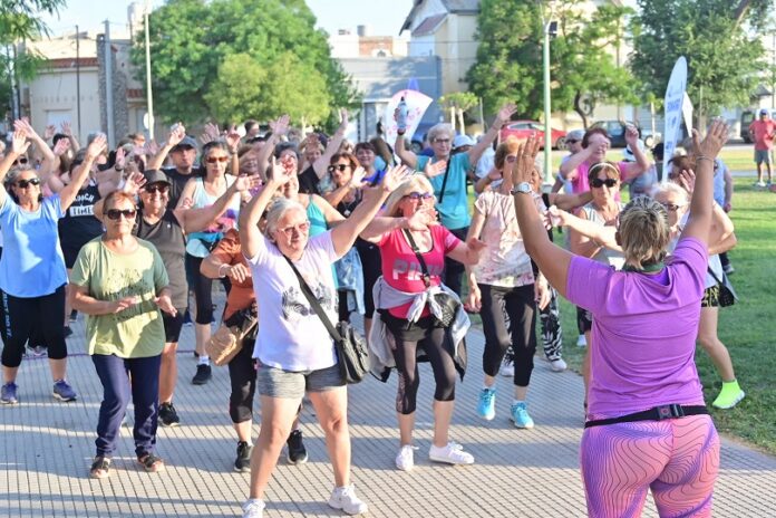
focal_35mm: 58
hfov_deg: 34.5
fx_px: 1250
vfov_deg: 23.4
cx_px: 388
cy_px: 259
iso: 320
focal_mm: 39
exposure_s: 1/640
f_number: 4
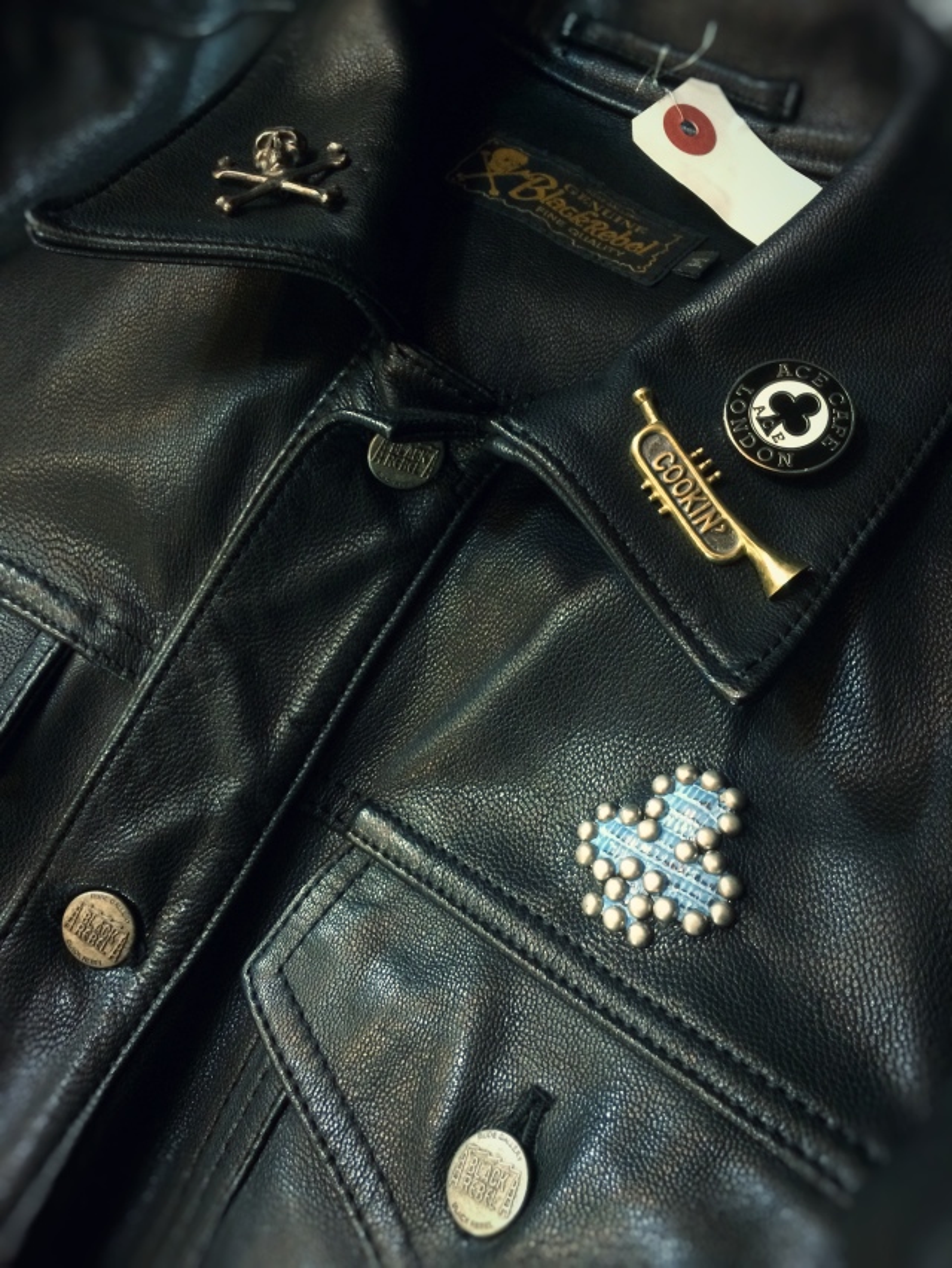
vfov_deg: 61.7
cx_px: 476
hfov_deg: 48.2
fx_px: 1063
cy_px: 634
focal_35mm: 29
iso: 400
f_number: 2.2
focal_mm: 4.15
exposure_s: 1/15
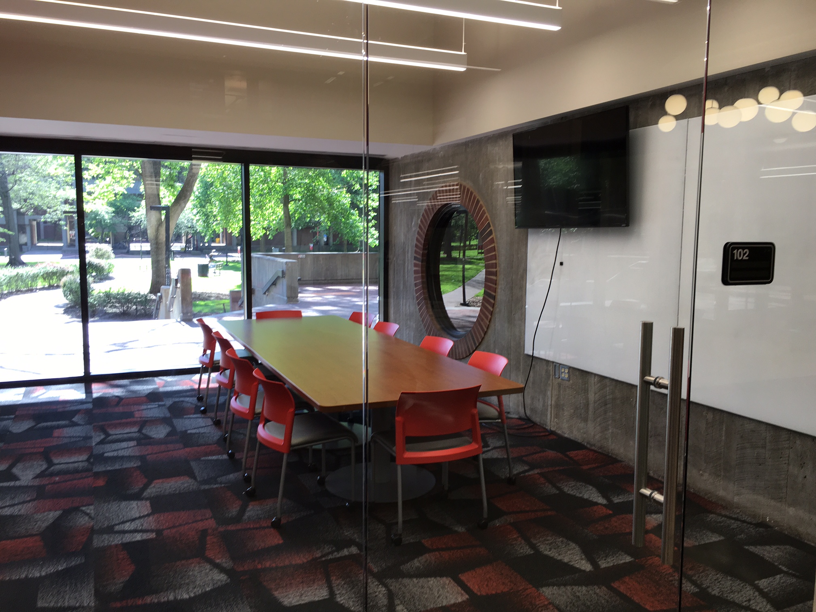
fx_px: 684
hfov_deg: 61.7
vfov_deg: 48.2
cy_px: 306
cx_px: 408
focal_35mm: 29
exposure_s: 1/40
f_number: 2.2
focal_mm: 4.15
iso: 25
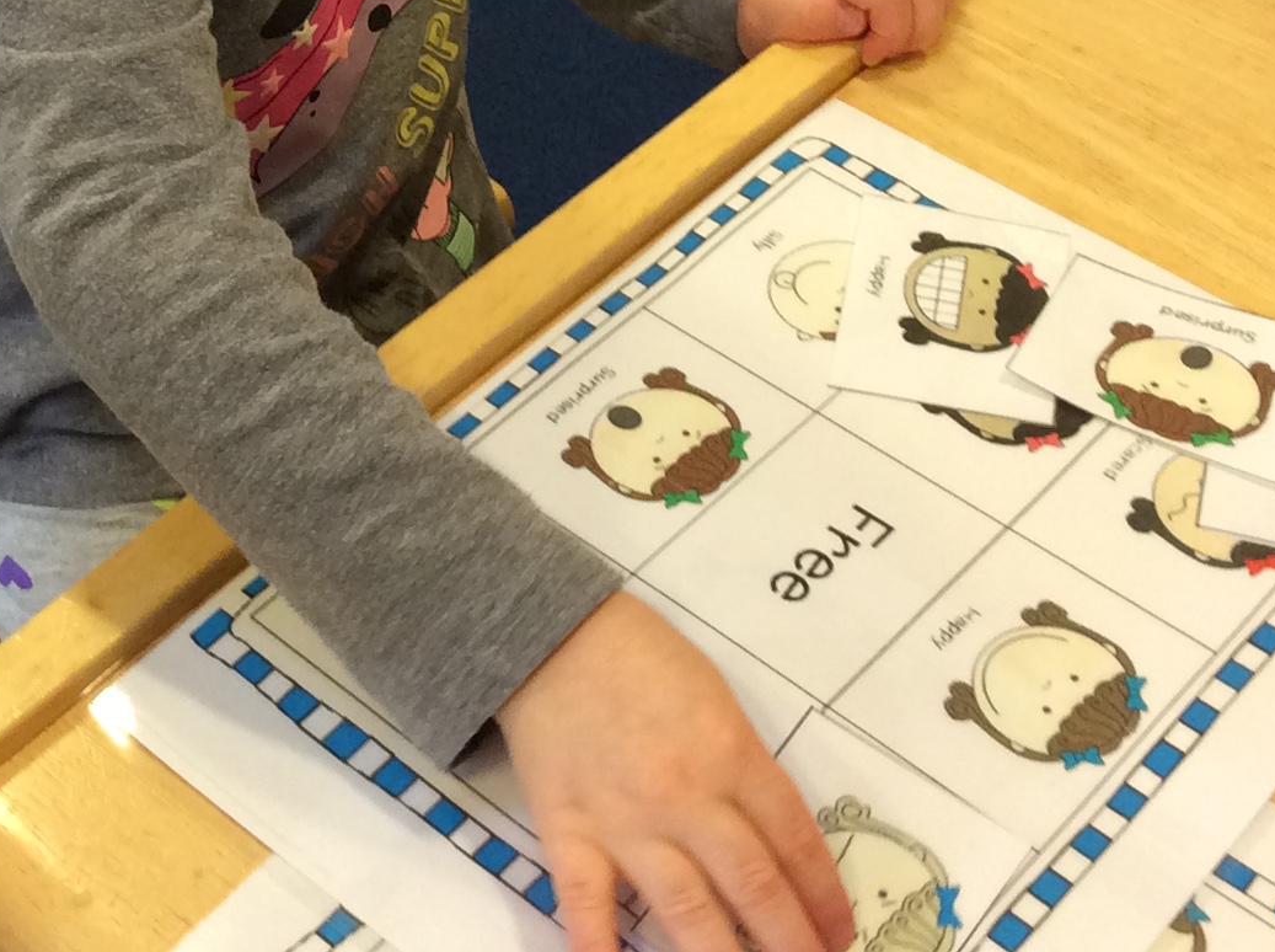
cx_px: 298
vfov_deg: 18.0
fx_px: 2942
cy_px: 18
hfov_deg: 24.2
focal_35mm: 80
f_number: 2.4
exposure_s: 1/25
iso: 80
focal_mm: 3.3
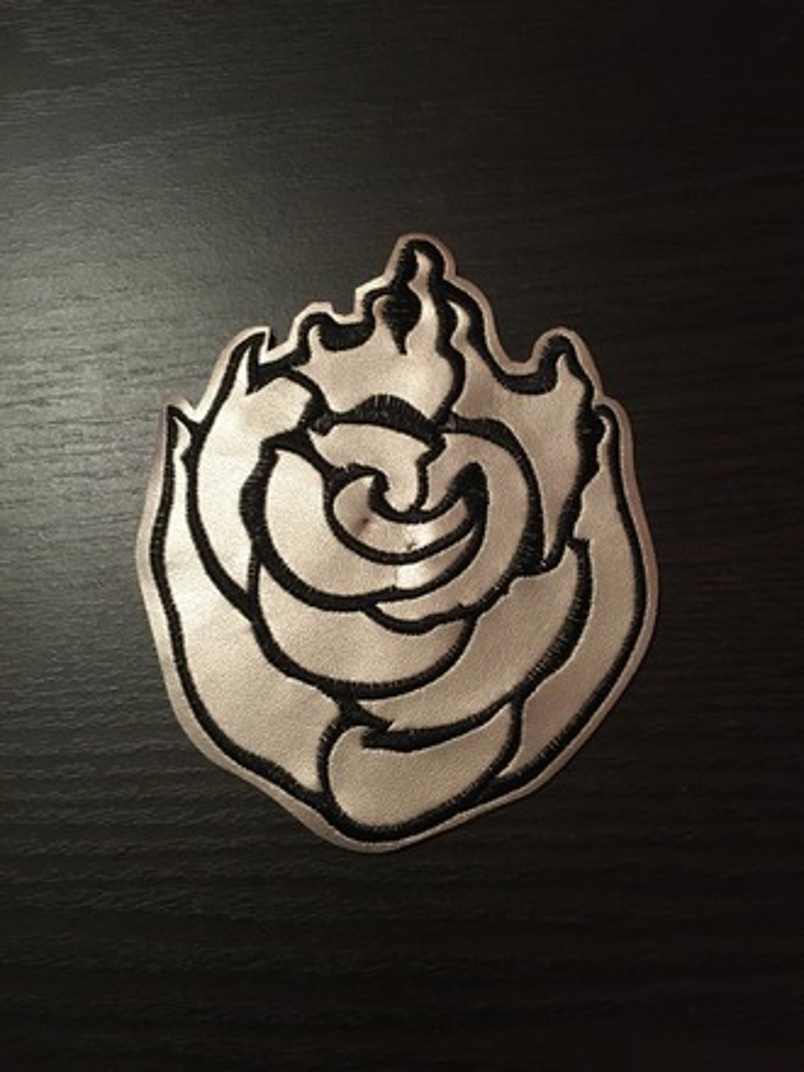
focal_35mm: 29
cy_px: 536
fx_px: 898
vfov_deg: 61.7
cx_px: 402
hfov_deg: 48.2
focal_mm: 4.15
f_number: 2.2
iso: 160
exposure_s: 1/30
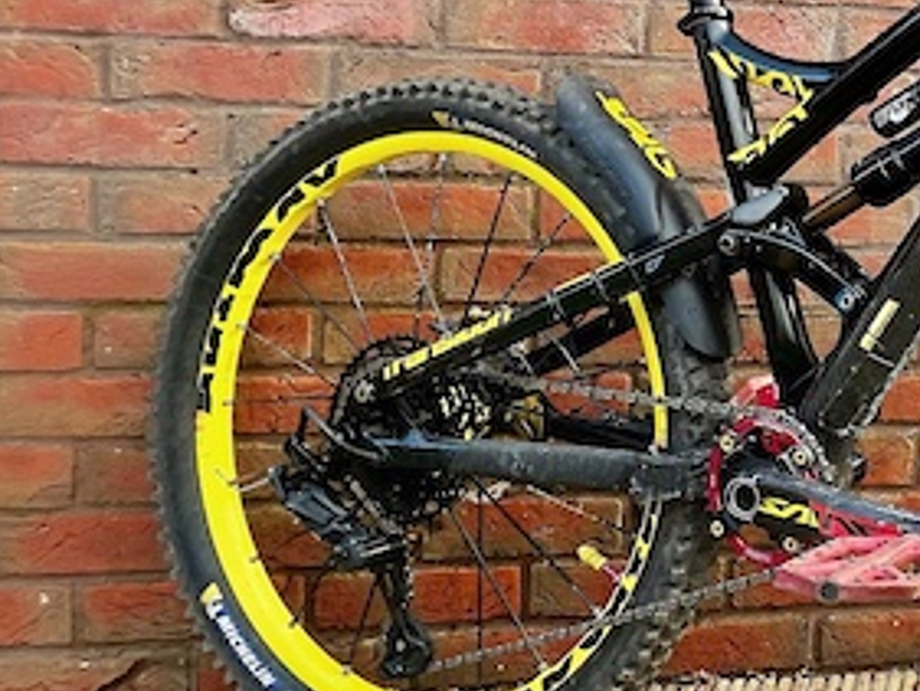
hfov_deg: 35.0
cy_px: 196
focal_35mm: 37
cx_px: 1192
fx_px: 984
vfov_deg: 38.0
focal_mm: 1.57
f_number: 1.8
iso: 50
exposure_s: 1/99
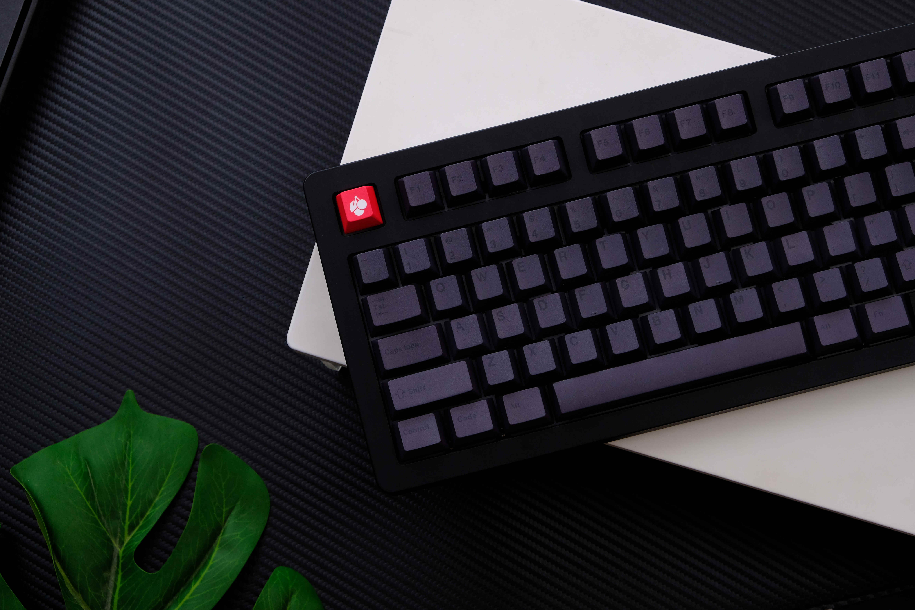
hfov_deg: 26.7
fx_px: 1932
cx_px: 458
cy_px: 305
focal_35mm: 76
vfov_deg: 17.9
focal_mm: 50.5
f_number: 8
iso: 640
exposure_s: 1/60
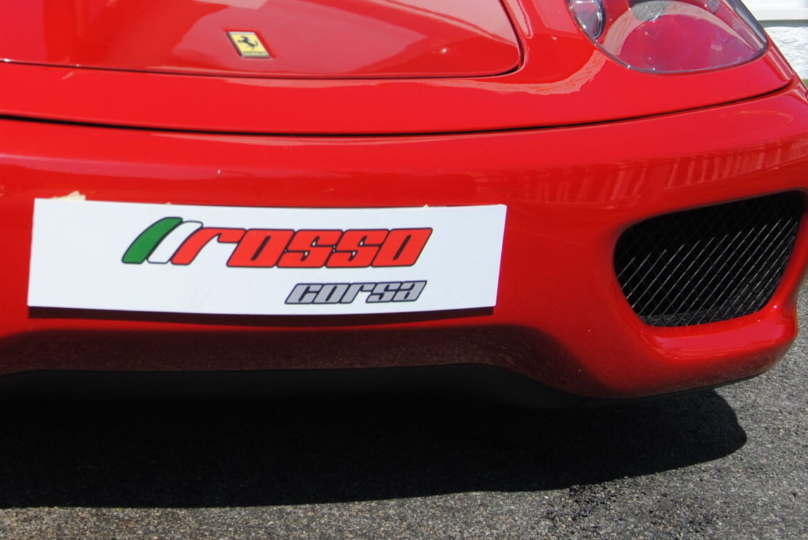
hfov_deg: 22.6
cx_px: 37
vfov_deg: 15.5
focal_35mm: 87
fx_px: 1955
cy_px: 25
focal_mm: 26
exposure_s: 1/320
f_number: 9
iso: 100
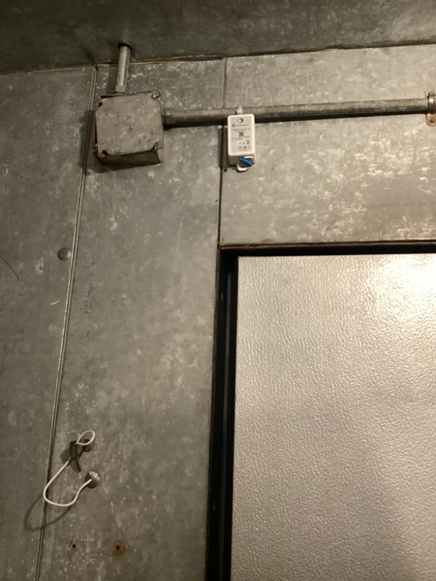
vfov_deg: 58.4
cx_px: 218
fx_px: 521
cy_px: 290
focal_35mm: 31
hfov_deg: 45.4
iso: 320
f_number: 2.4
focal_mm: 3.3
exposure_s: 1/40
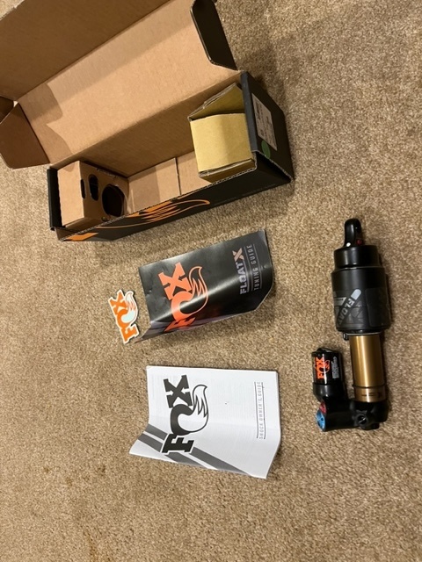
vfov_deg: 67.3
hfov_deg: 53.1
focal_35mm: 26
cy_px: 281
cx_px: 211
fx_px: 423
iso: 400
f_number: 1.6
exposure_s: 1/60
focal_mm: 5.1
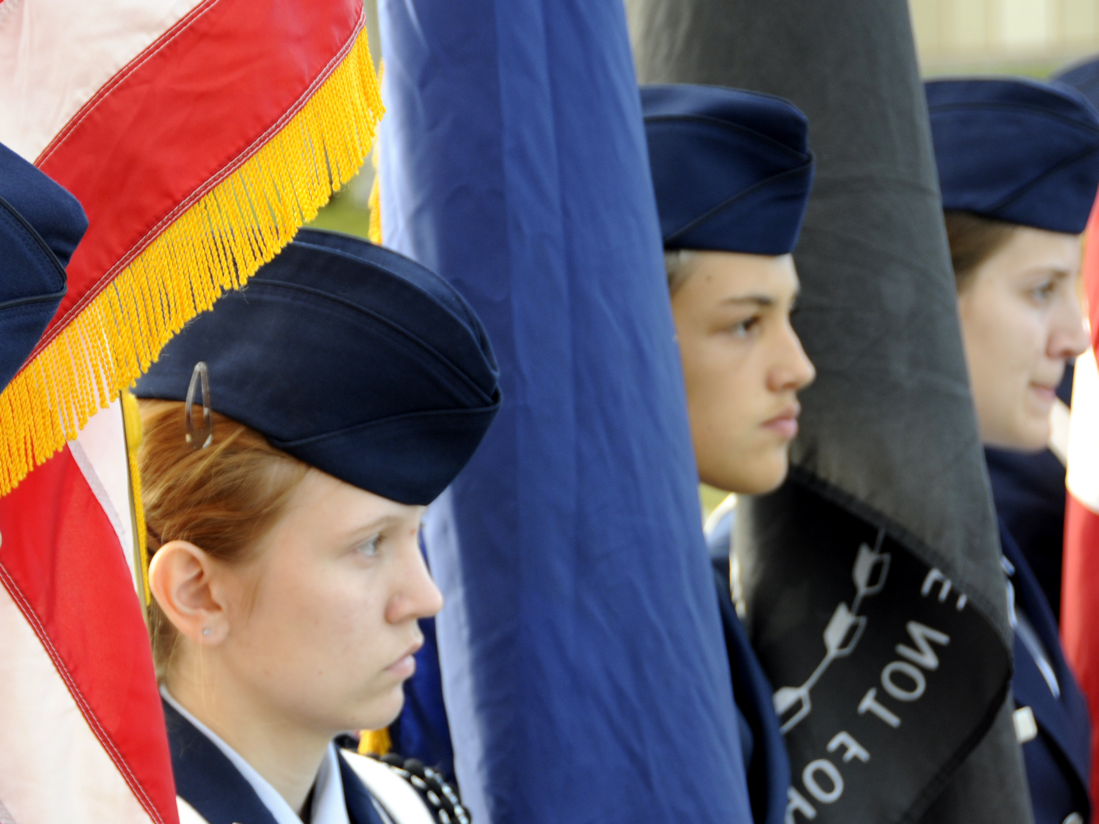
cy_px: 440
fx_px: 5270
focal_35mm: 166
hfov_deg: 11.9
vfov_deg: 8.9
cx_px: 262
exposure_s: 1/100
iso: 200
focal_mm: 70
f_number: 5.6
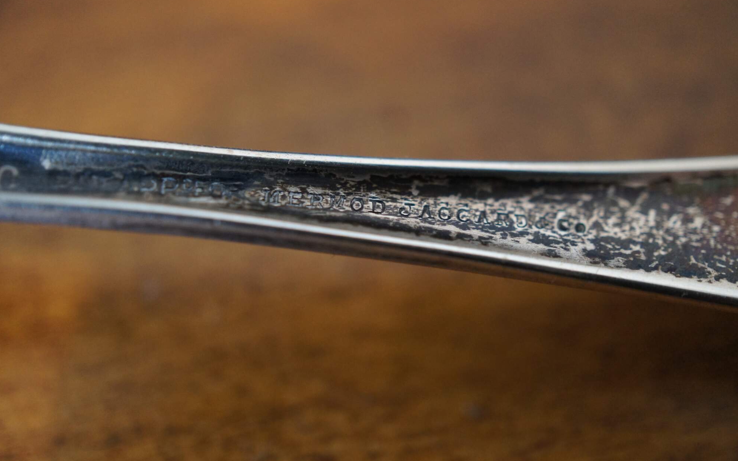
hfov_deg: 43.5
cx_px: 368
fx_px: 925
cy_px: 223
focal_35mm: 46
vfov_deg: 28.0
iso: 1600
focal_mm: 30
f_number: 3.5
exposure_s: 1/80
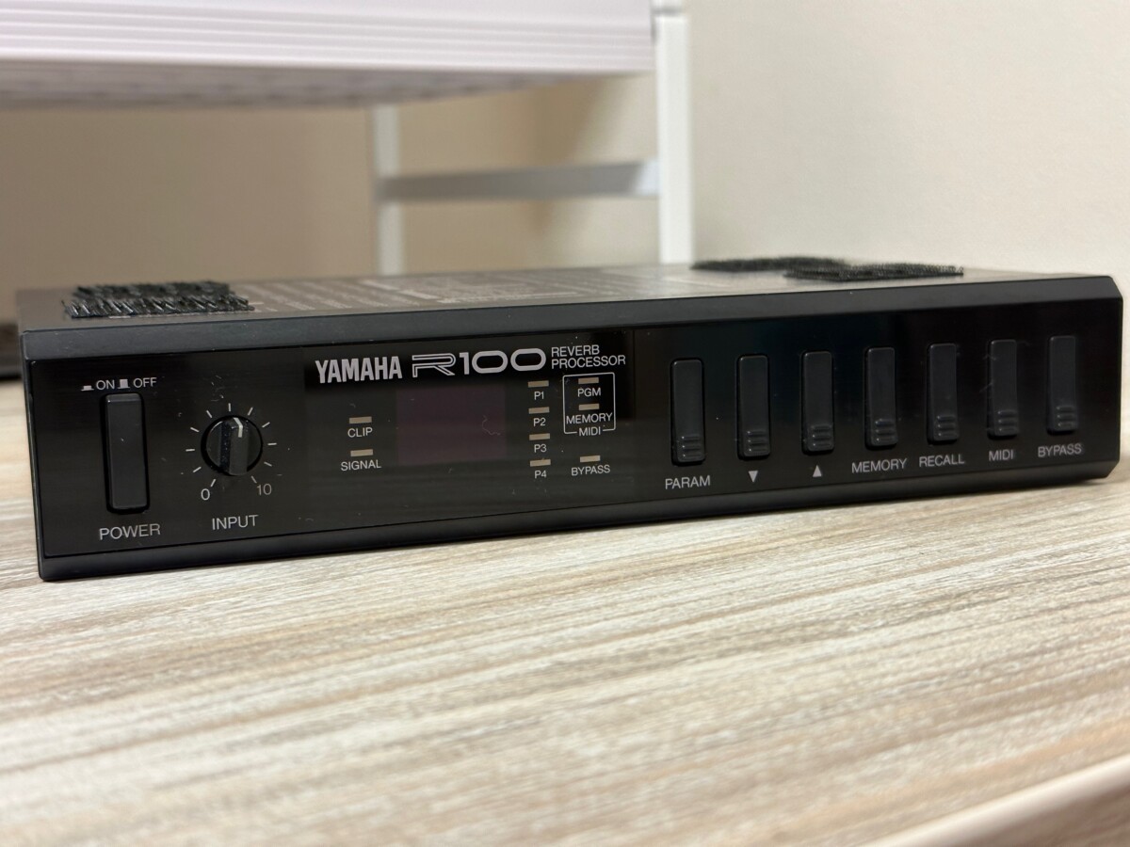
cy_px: 424
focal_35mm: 48
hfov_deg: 39.7
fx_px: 1567
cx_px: 565
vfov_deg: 30.3
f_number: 1.78
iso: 160
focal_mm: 6.86
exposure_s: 1/50
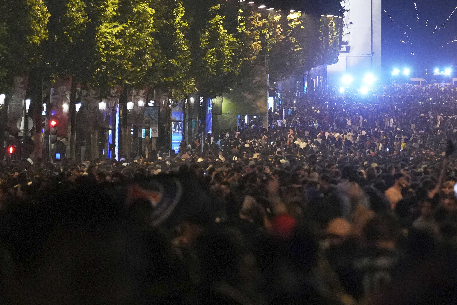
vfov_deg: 2.3
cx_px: 459
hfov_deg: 3.4
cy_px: -99
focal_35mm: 605
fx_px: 7680
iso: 4000
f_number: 2.8
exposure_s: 1/125
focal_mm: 200
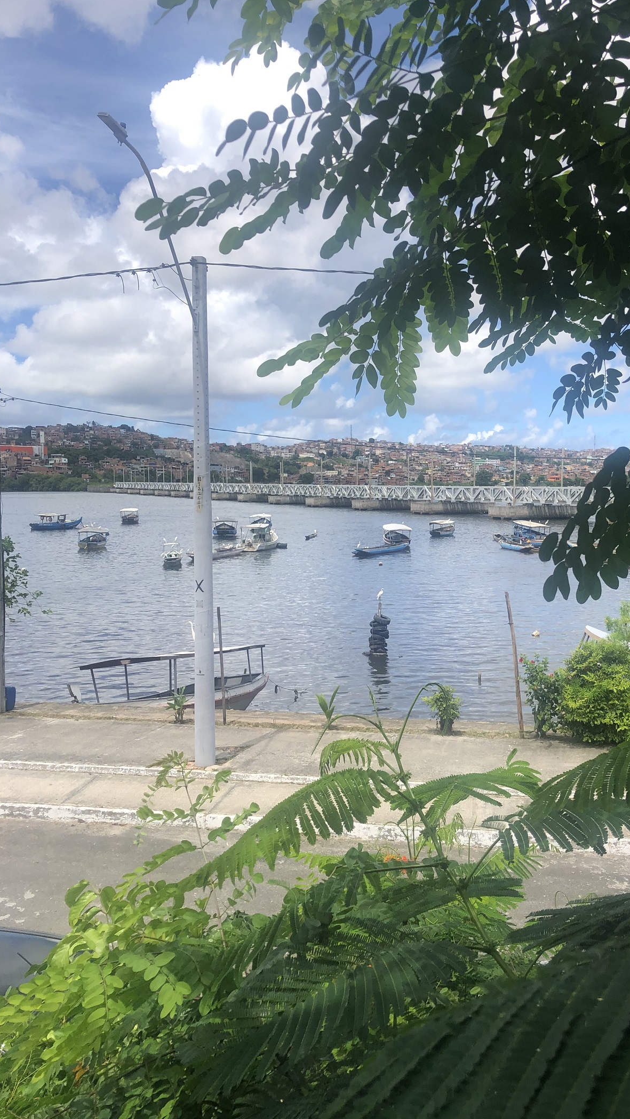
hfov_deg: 37.4
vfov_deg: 62.6
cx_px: 414
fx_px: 920
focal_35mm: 31
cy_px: 557
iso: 20
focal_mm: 4
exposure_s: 1/1869
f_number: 1.8
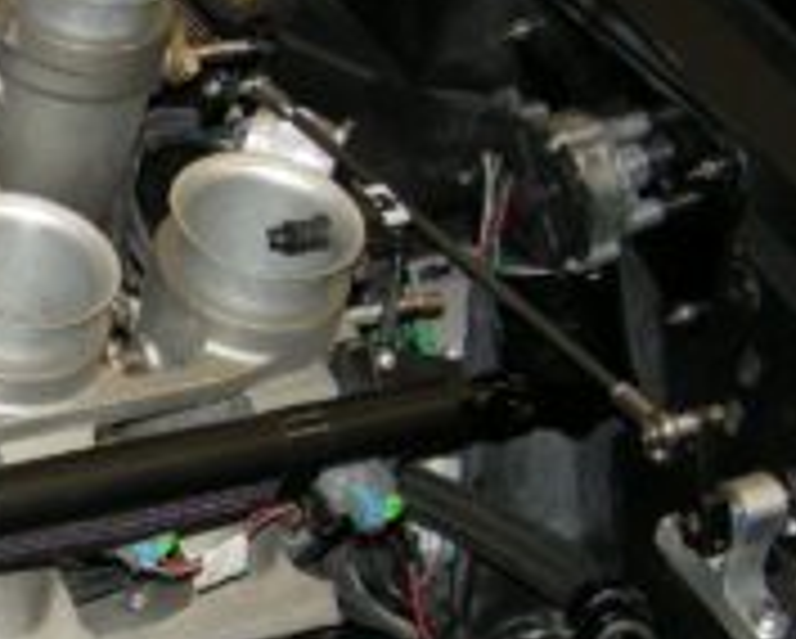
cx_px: -337
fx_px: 2807
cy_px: 477
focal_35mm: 119
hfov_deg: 15.1
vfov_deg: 12.9
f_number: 2.7
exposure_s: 1/30
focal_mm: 7.5
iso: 64
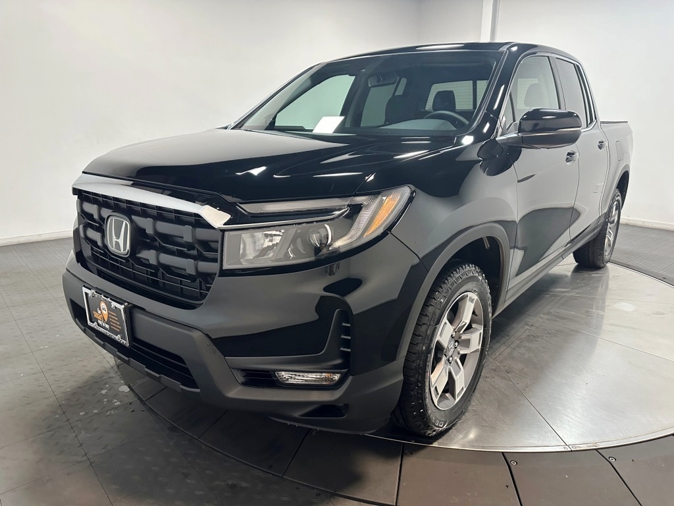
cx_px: 337
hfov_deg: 71.6
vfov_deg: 56.8
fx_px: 467
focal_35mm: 24
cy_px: 253
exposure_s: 1/60
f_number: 1.78
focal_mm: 6.86
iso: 500
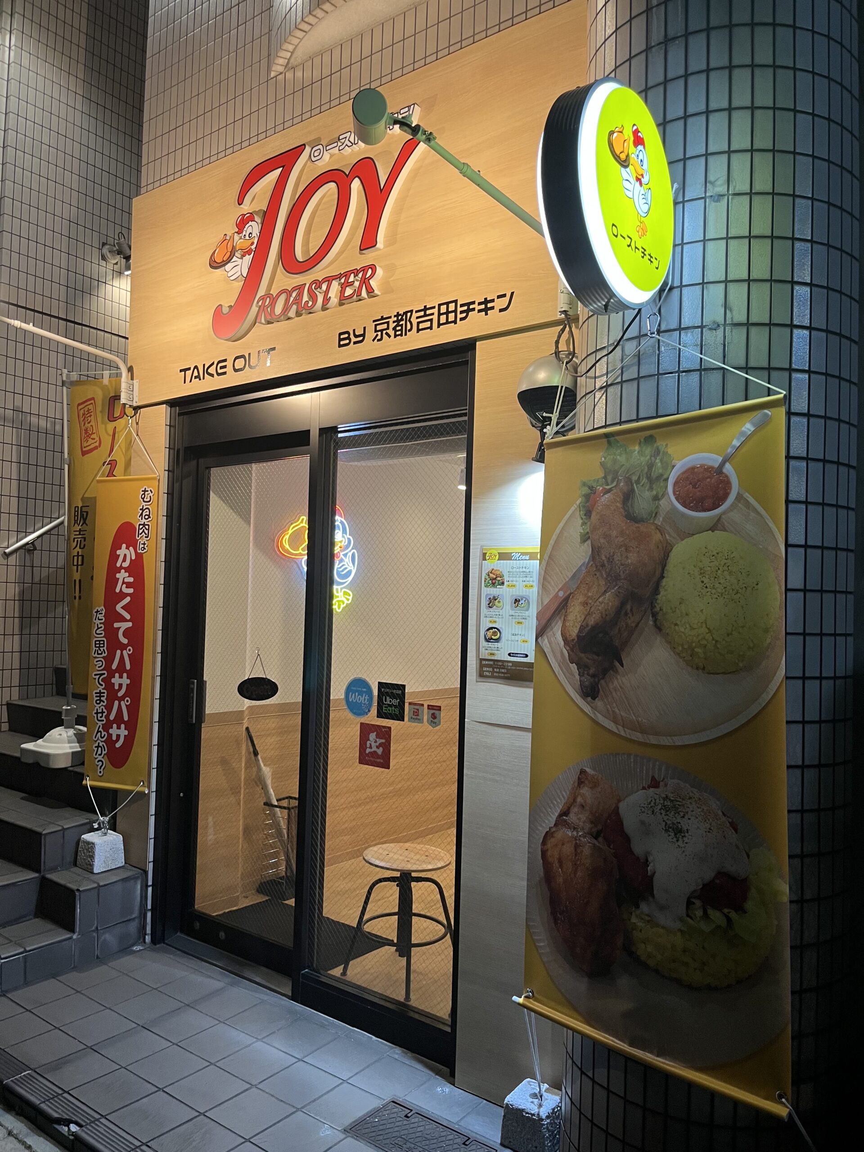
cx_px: 432
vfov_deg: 67.3
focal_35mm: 26
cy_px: 576
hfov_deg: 53.1
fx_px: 865
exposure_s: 1/42
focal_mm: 5.1
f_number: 1.6
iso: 100
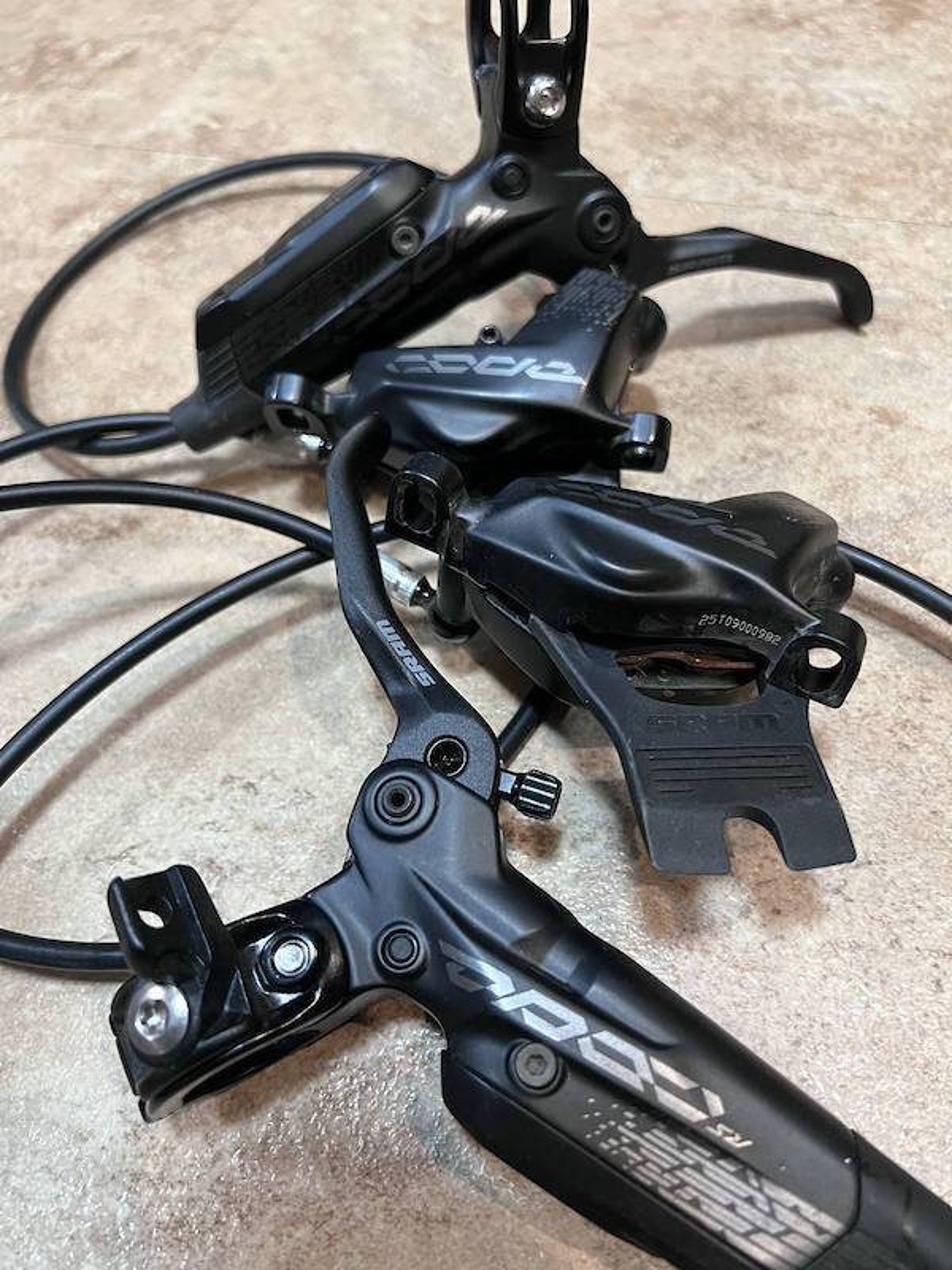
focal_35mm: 26
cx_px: 476
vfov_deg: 67.3
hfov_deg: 53.1
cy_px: 635
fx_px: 953
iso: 320
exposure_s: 1/60
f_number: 1.5
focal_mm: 5.7
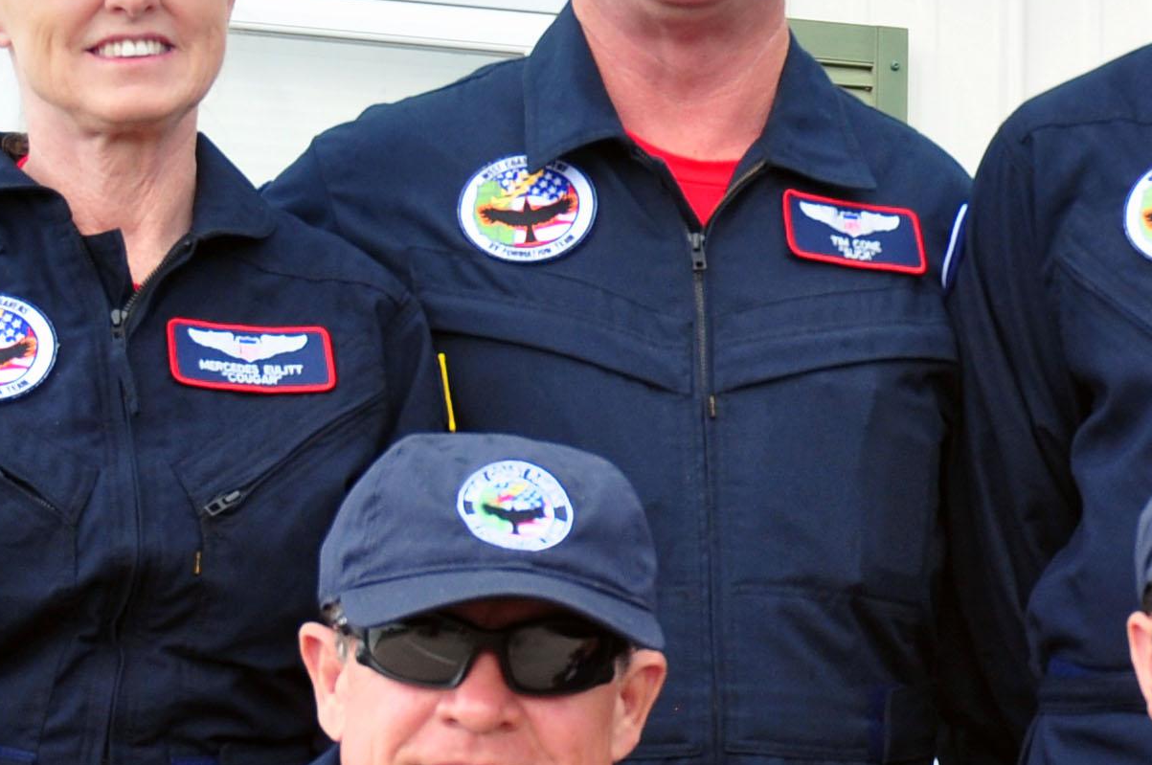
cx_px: 1719
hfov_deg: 11.9
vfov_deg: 8.3
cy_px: 403
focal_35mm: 166
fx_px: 5299
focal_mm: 31
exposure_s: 1/160
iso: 200
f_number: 4.5
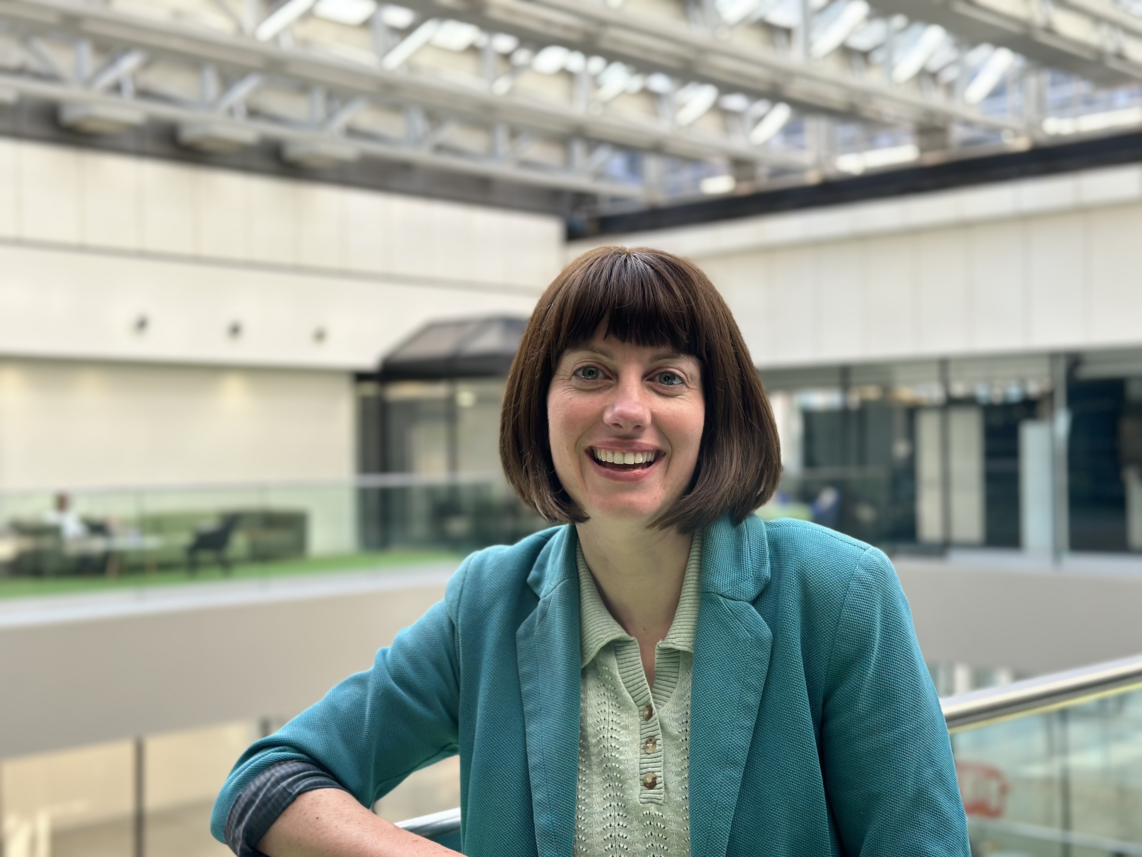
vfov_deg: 30.3
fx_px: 1584
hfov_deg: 39.7
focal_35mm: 48
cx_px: 571
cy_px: 428
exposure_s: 1/195
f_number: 1.78
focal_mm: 6.86
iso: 80
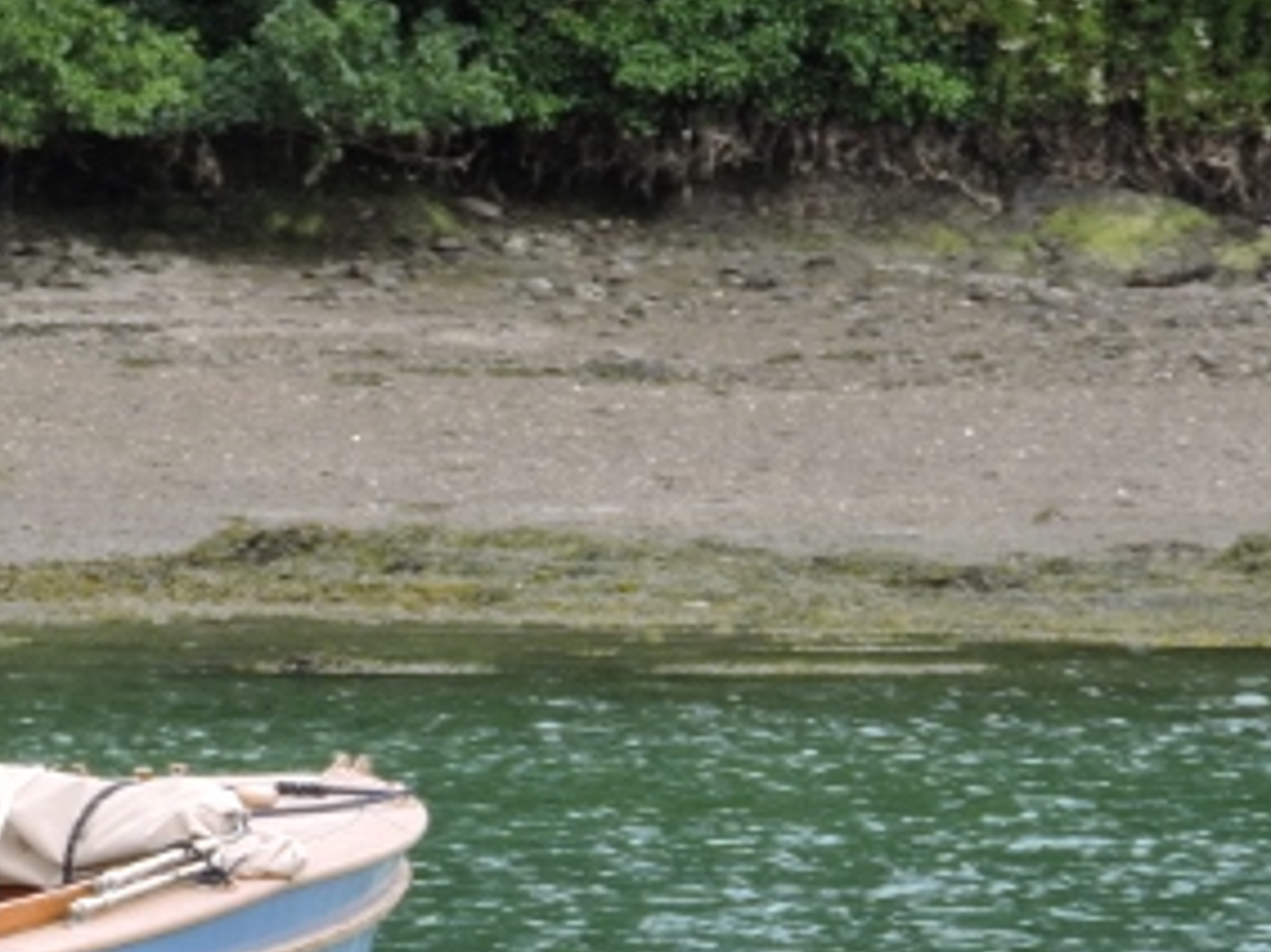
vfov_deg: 2.6
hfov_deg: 3.5
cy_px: 701
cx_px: -287
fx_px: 20773
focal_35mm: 566
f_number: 4.6
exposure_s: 1/250
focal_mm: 35.7
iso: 100
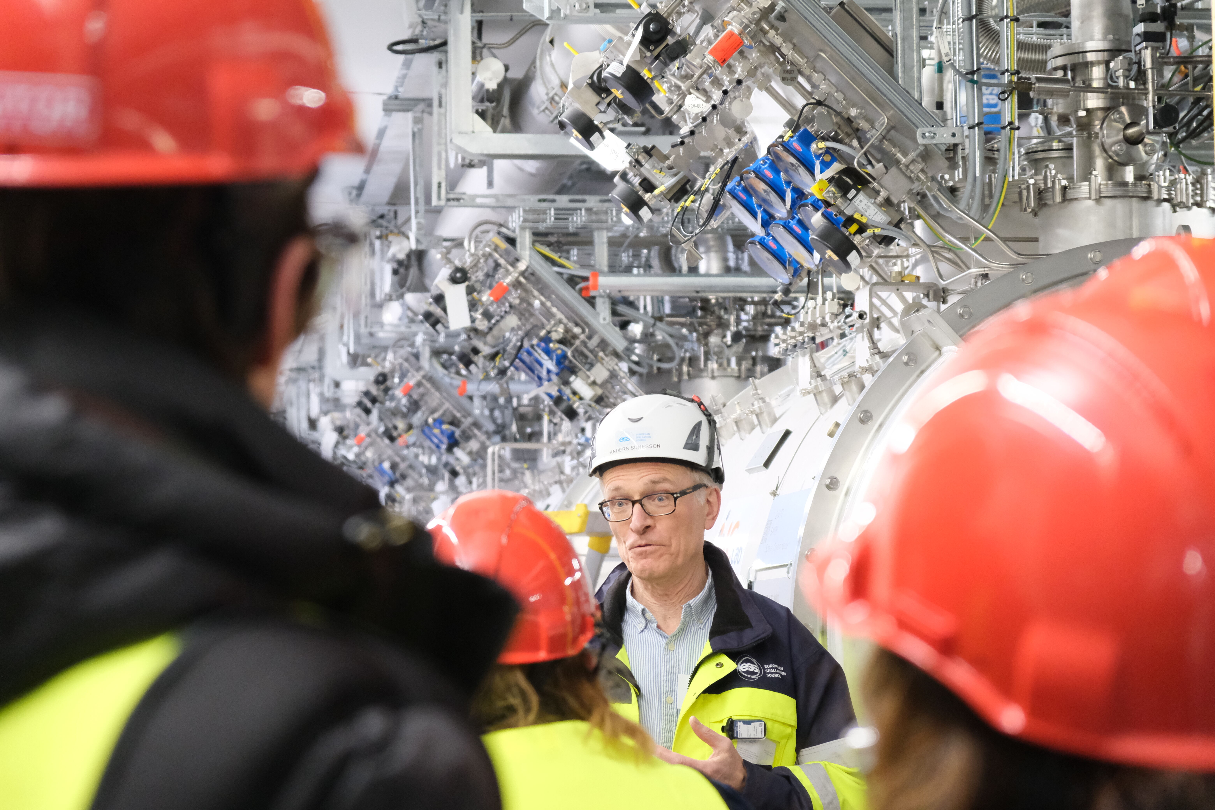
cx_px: 608
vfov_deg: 16.5
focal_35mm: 83
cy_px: 405
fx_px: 2801
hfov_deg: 24.5
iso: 5000
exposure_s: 1/110
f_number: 4
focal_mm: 55
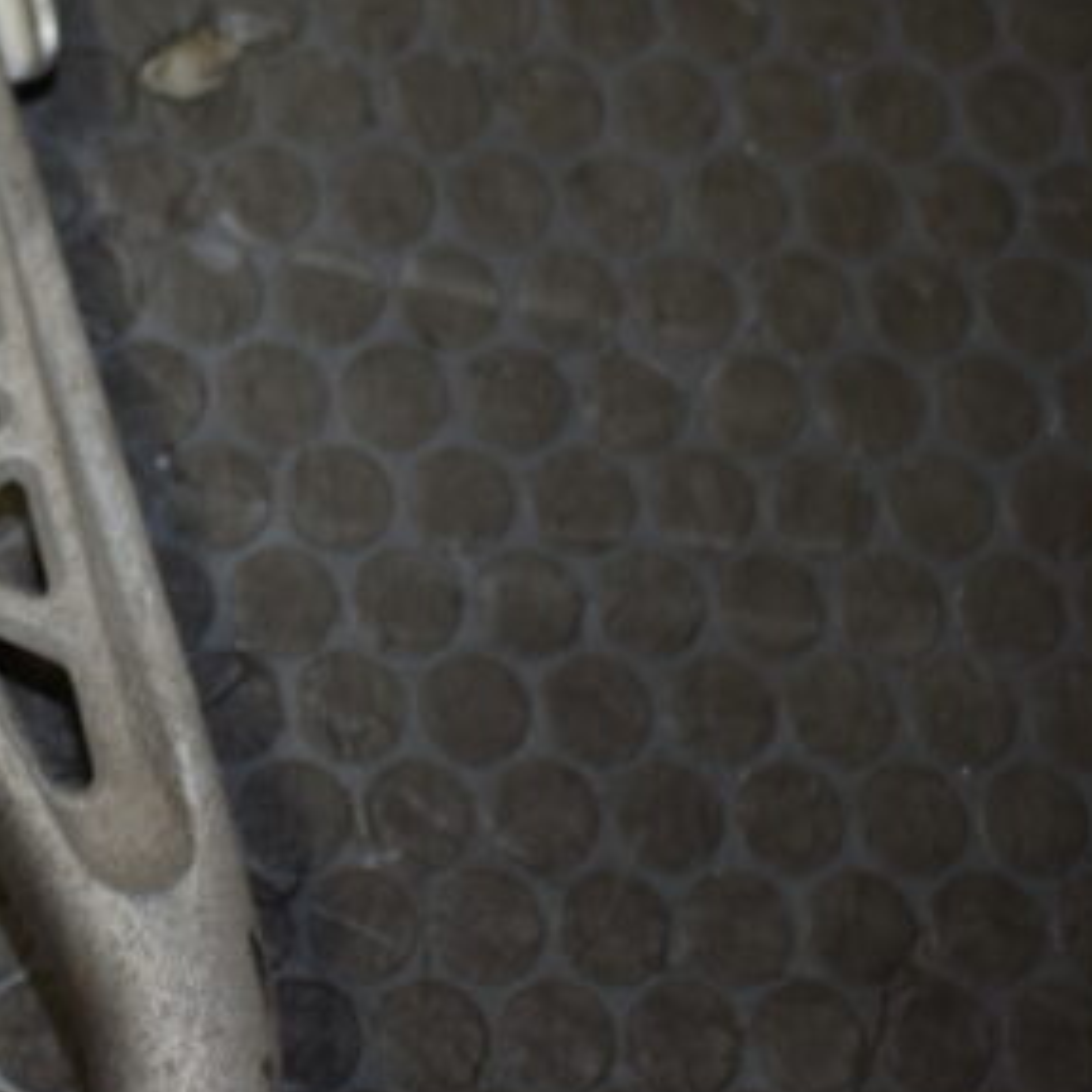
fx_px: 3640
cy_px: 258
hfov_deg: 16.4
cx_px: -190
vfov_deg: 17.0
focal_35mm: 102
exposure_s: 1/60
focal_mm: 30
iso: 720
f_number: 4.2
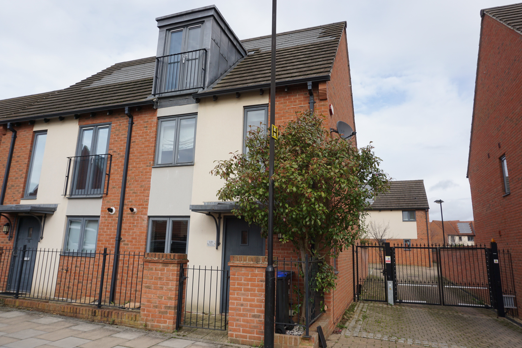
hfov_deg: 73.7
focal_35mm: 24
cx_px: 261
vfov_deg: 53.1
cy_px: 174
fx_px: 348
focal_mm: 16
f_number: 8
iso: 100
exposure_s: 1/125
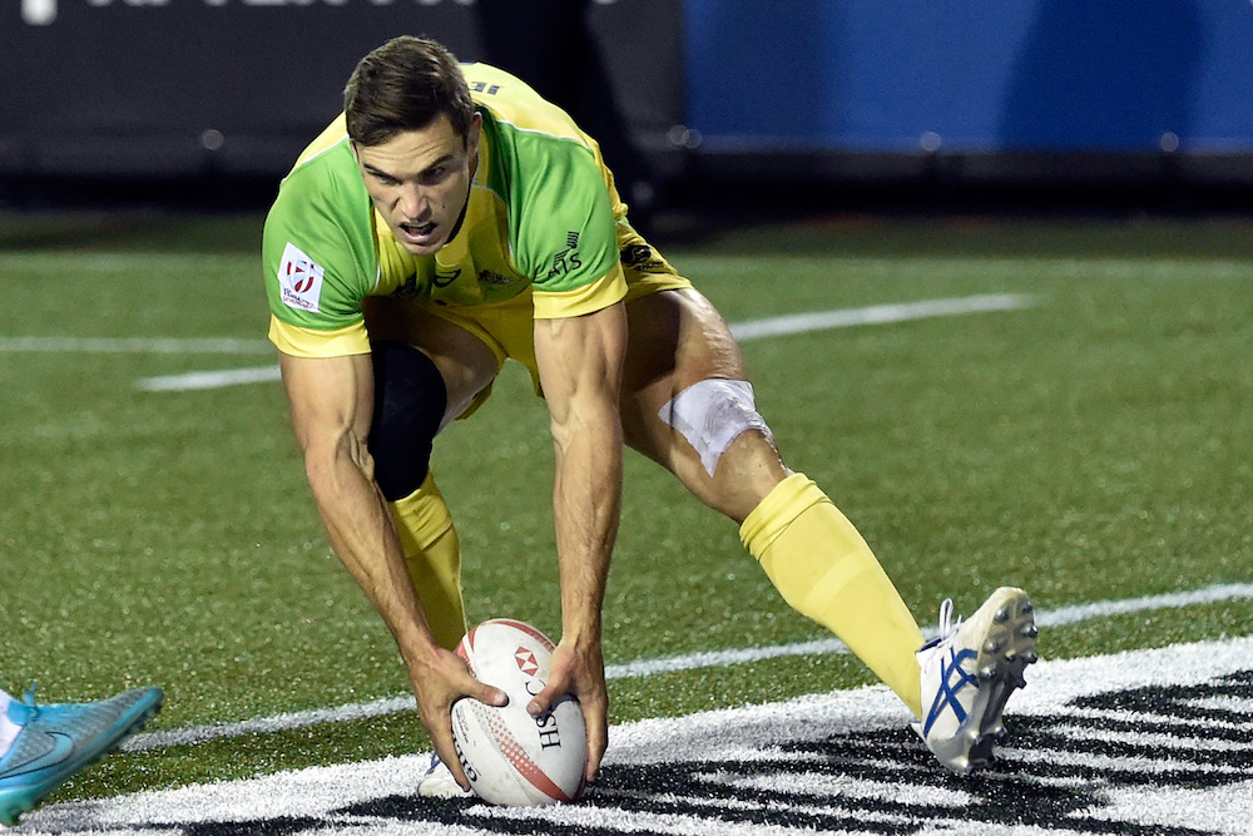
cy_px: 418
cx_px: 626
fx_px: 9398
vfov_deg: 5.1
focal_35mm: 270
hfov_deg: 7.6
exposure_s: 1/1000
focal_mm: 270
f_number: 4
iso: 8000
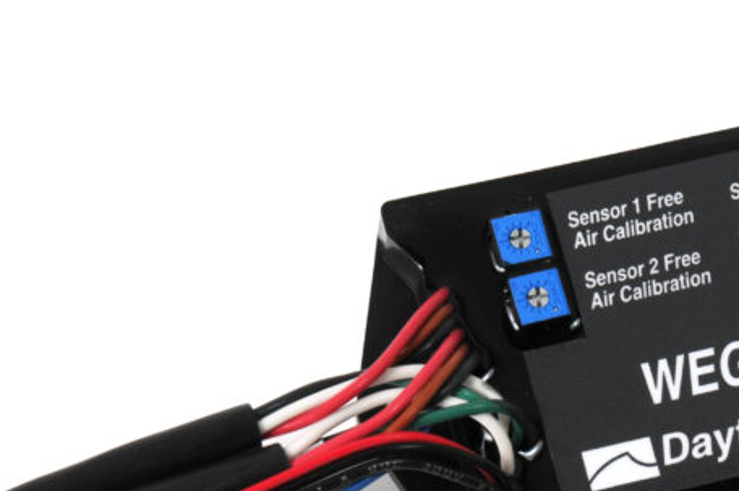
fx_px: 4493
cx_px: 692
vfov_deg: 6.2
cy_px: 481
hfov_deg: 9.4
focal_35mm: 219
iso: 200
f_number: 13
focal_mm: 65
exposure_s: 1/60
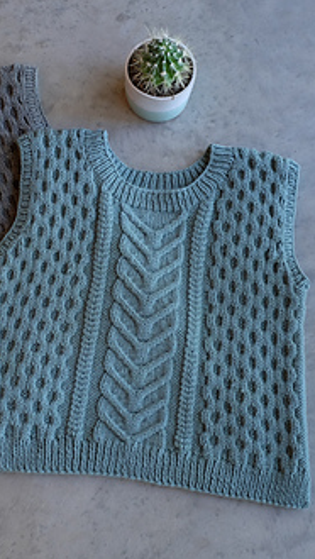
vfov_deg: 25.3
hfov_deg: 14.3
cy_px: 280
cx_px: 42
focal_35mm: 84
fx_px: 1245
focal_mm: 35
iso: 800
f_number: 3.6
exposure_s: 1/125
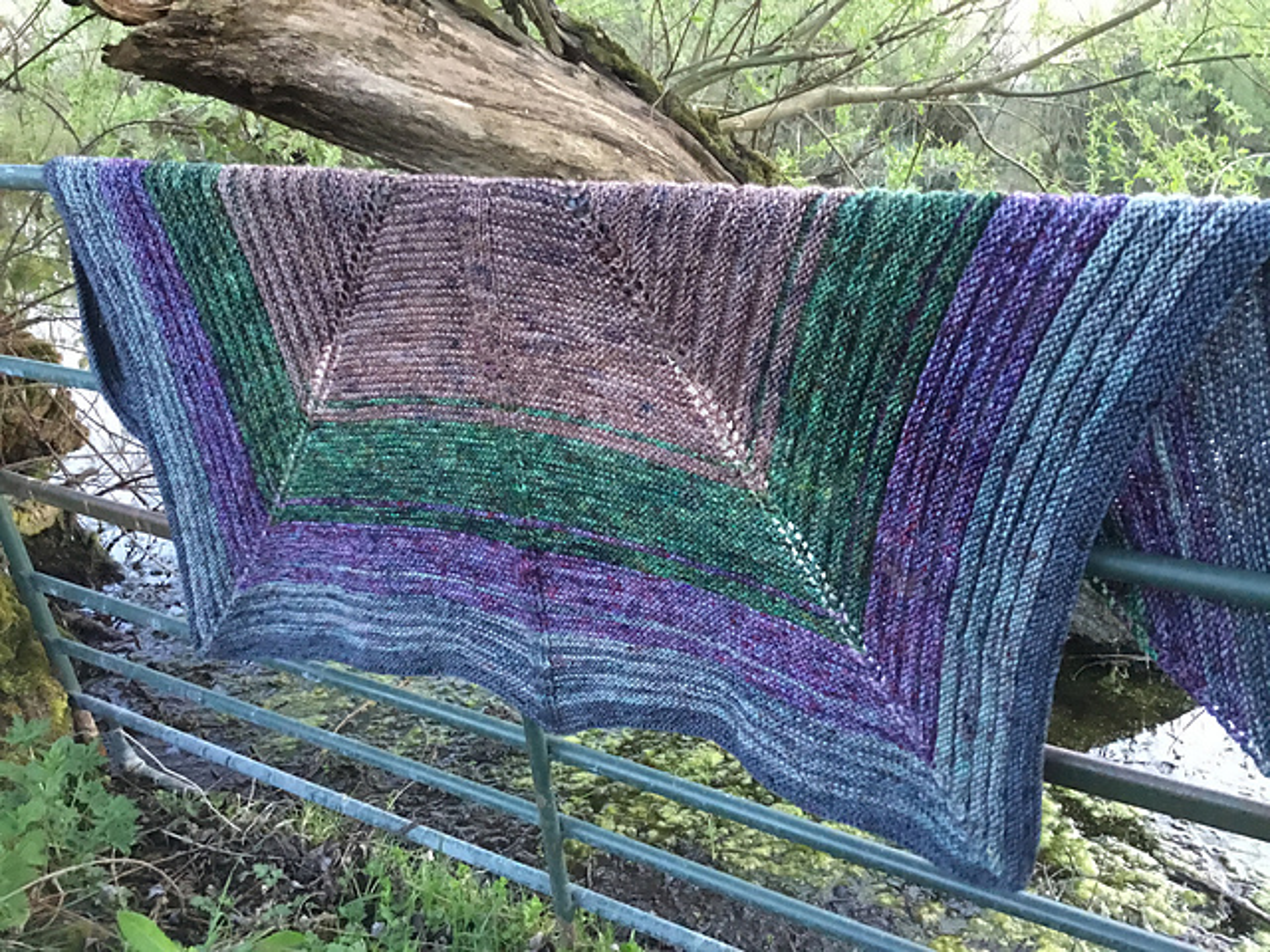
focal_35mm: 31
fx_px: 1137
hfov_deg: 58.4
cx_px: 635
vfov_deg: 45.4
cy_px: 476
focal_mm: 3.3
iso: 250
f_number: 2.4
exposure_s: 1/17
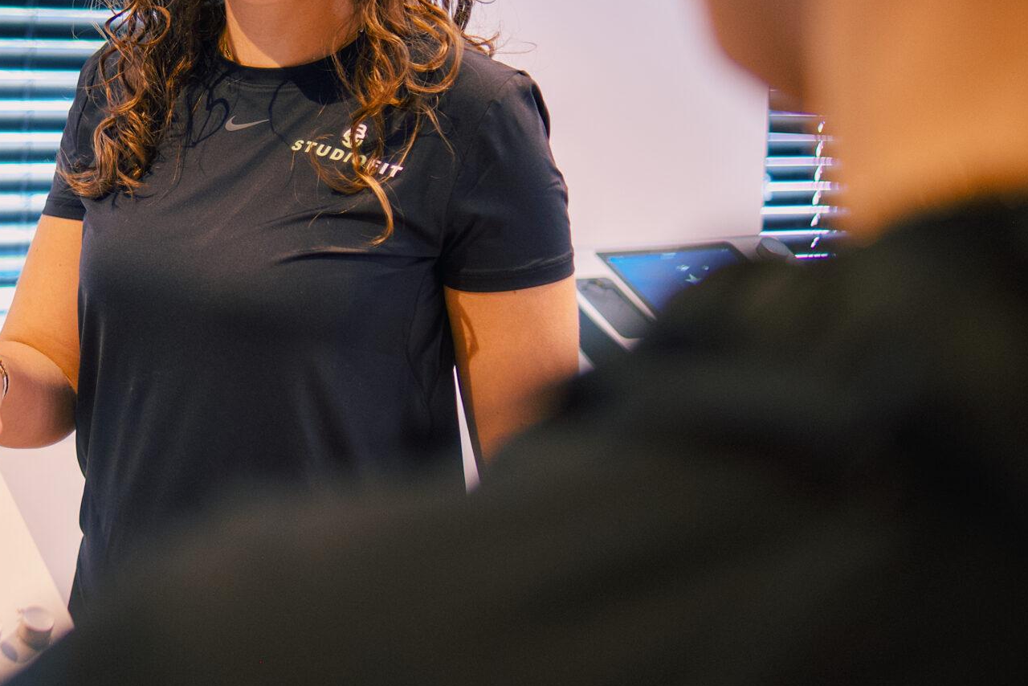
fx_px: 1999
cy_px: 205
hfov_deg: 28.0
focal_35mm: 70
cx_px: 144
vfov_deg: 19.4
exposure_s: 1/58
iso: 500
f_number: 1.4
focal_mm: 23
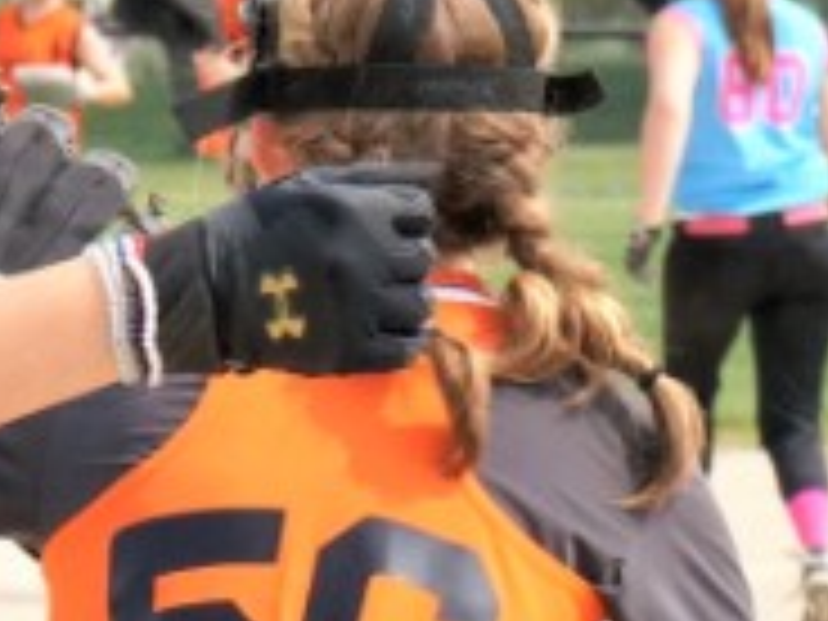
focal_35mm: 418
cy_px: 421
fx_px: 9987
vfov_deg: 3.6
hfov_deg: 4.7
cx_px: -4
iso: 800
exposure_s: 1/1600
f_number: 8
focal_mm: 55
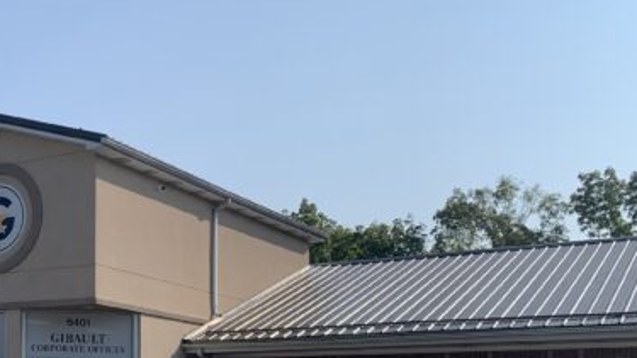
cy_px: 317
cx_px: 17
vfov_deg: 20.3
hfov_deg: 33.3
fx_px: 980
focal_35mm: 58
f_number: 1.8
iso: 25
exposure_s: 1/3185
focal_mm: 4.25
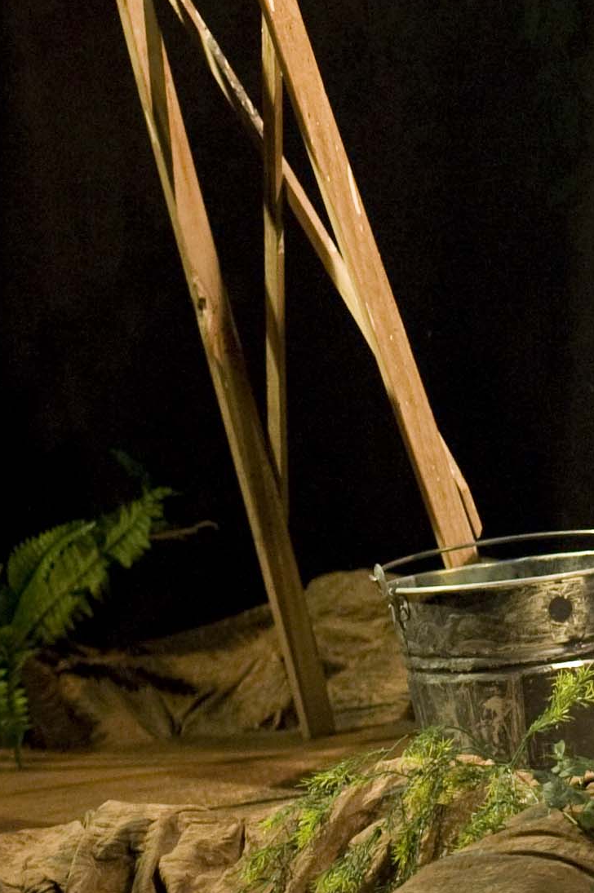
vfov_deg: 4.2
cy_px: -201
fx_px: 12050
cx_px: 283
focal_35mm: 486
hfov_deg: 2.8
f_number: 2.8
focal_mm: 125
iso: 3200
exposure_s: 1/80
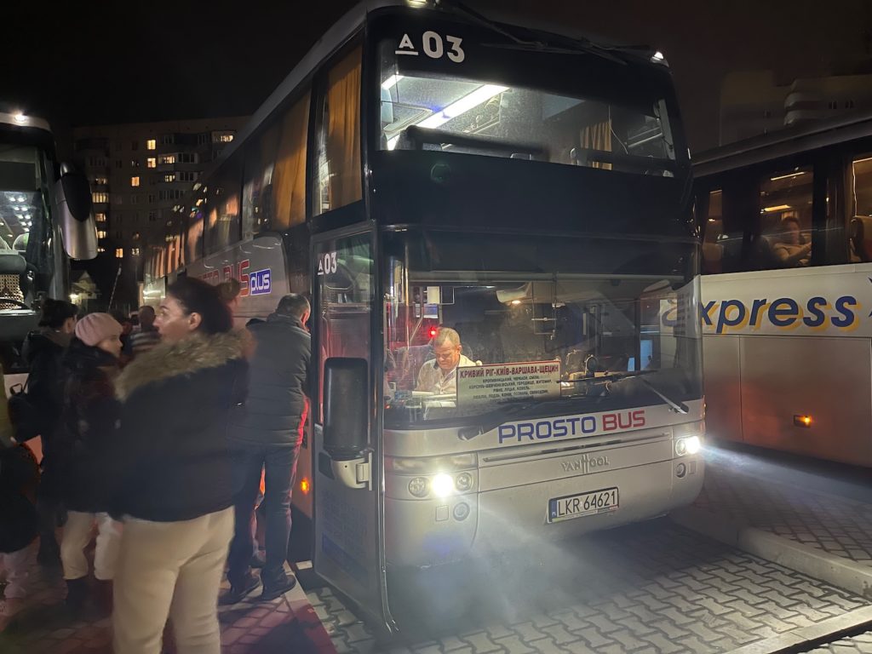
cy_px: 327
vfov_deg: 53.1
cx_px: 436
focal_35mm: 26
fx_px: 655
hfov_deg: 67.3
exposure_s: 1/18
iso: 1250
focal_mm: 5.1
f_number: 1.6
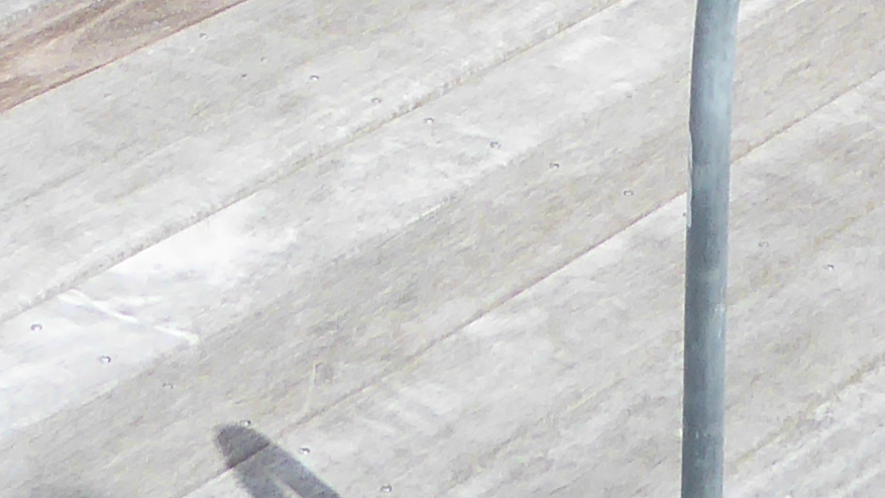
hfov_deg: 14.1
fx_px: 3566
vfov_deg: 6.9
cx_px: 580
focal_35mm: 152
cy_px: -1179
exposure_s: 1/800
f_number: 3.3
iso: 100
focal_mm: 4.3
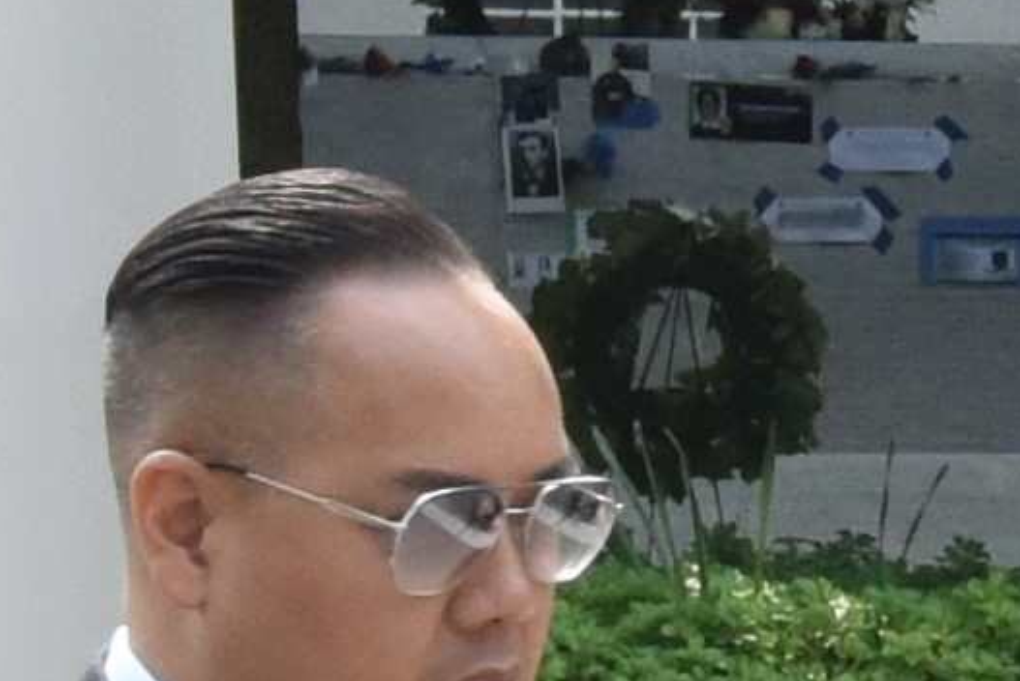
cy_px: 435
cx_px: 2411
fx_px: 8022
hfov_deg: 6.9
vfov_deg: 4.9
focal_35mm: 283
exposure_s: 1/500
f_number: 11
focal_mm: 38
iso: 800
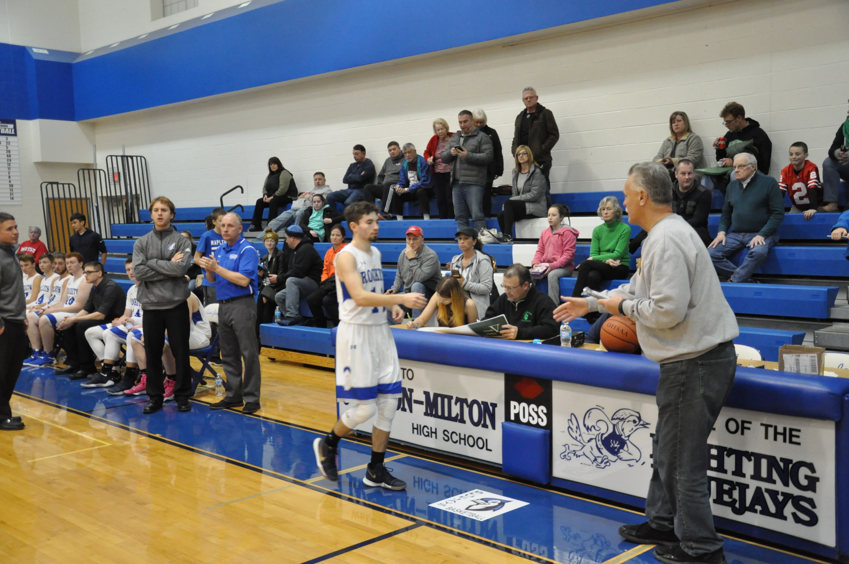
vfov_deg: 34.1
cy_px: 282
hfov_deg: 49.6
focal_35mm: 39
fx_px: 919
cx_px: 424
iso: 2500
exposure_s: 1/125
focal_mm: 26
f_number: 4
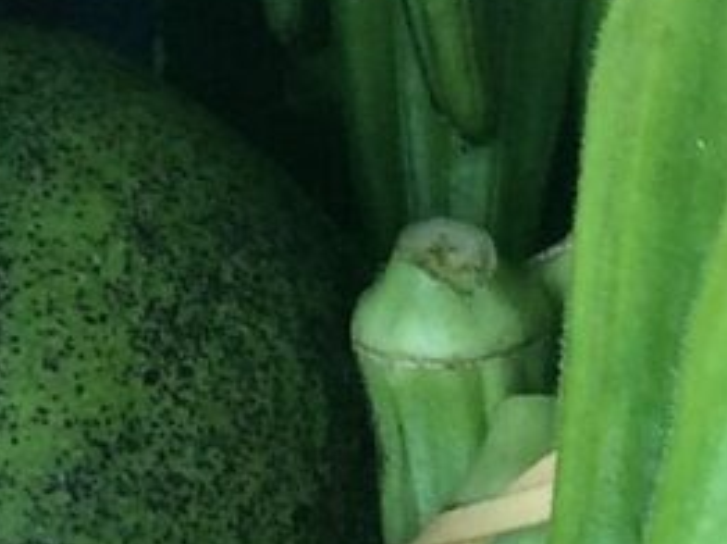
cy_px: -219
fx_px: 4763
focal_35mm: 227
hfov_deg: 8.6
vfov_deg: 6.5
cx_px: -191
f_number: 2.2
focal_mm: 4.15
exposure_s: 1/50
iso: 50
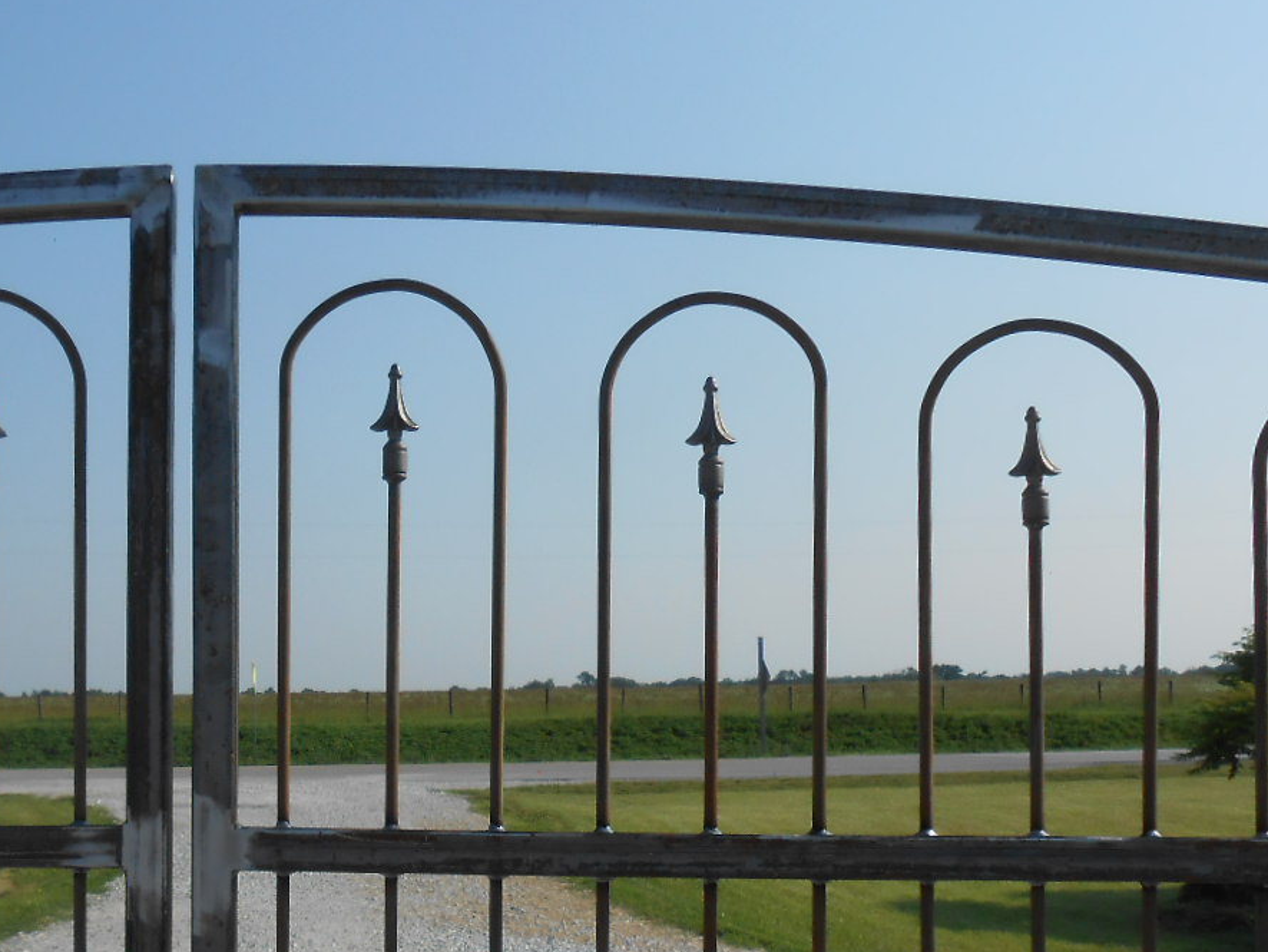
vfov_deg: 30.3
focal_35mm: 47
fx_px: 1722
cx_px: 239
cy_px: 738
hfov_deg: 38.8
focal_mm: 4.6
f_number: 3.5
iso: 80
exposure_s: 1/1500
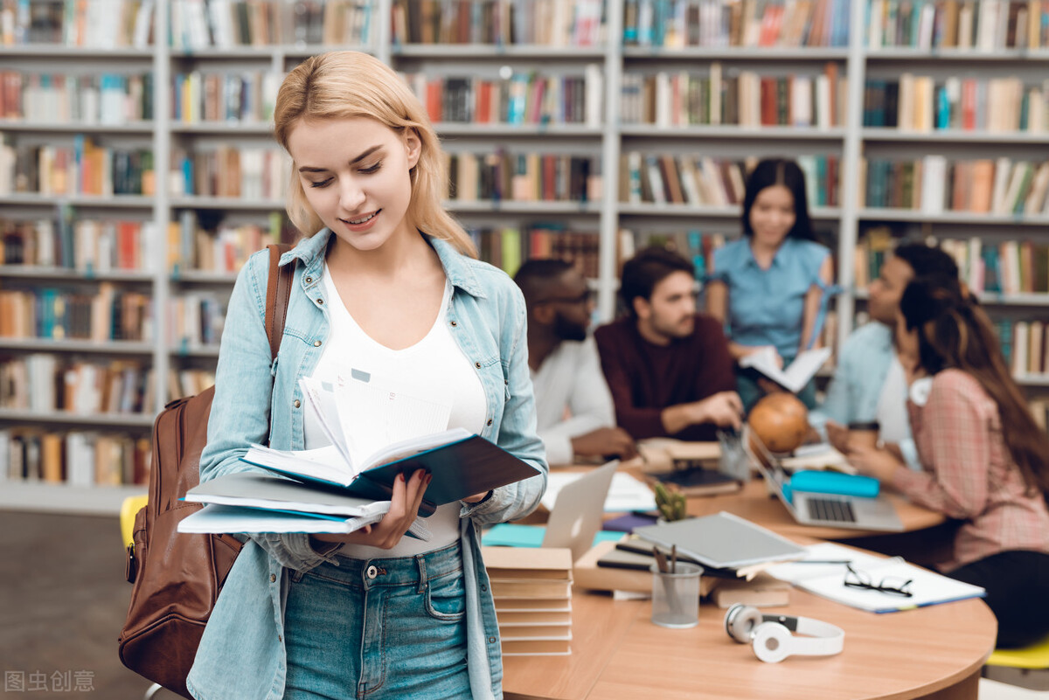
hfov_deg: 39.6
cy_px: 350
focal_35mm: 50
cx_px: 524
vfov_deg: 27.0
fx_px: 1457
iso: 250
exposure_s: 1/160
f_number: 2.8
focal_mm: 50
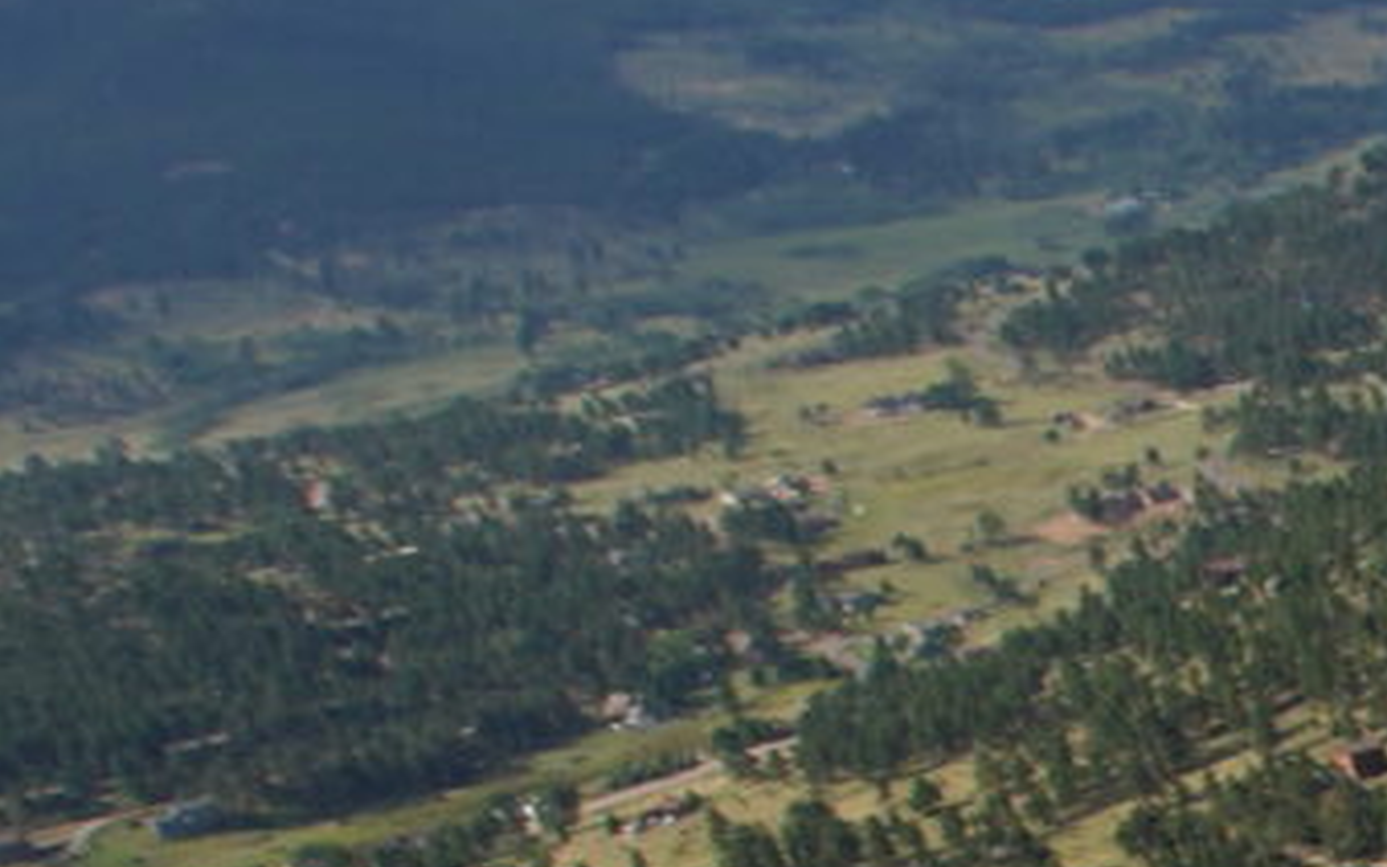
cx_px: 3200
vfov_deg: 12.4
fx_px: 3705
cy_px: 1480
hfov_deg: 14.7
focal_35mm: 98
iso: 160
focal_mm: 17
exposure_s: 1/320
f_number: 7.1
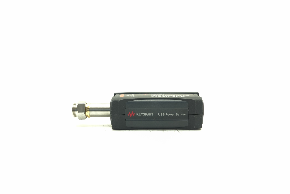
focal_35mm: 55
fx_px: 443
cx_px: 145
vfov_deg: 24.6
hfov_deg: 36.2
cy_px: 97
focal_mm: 20.05
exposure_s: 1/5
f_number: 5
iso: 100
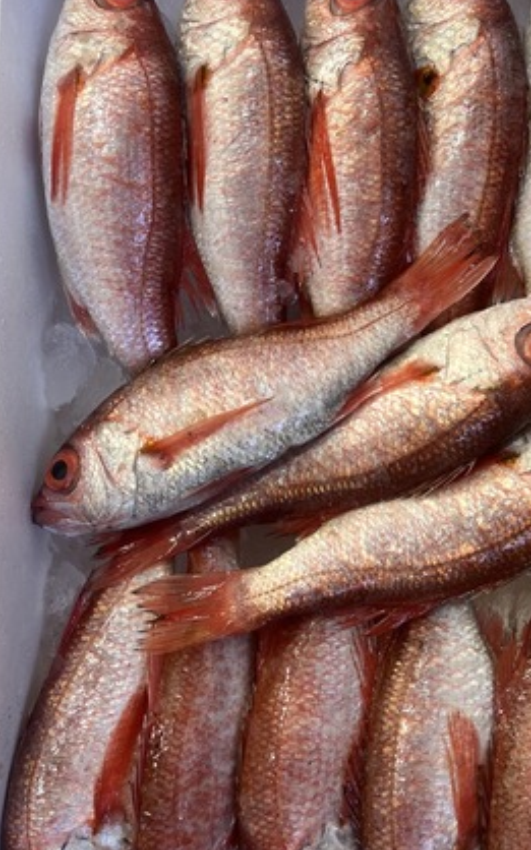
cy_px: 456
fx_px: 765
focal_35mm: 33
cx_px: 339
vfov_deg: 58.1
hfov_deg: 38.0
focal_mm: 5.1
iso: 80
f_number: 1.6
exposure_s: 1/60
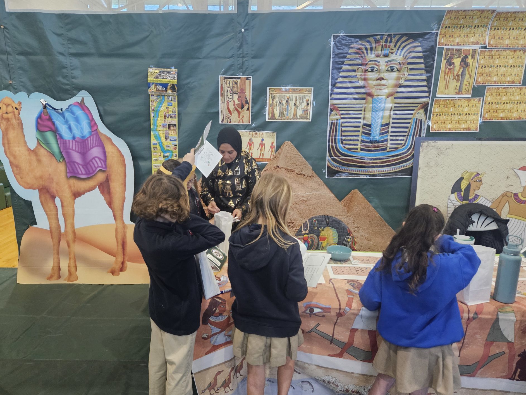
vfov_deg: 54.8
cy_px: 214
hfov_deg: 69.3
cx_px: 250
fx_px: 380
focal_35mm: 25
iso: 640
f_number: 1.8
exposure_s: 1/120
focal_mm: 5.4
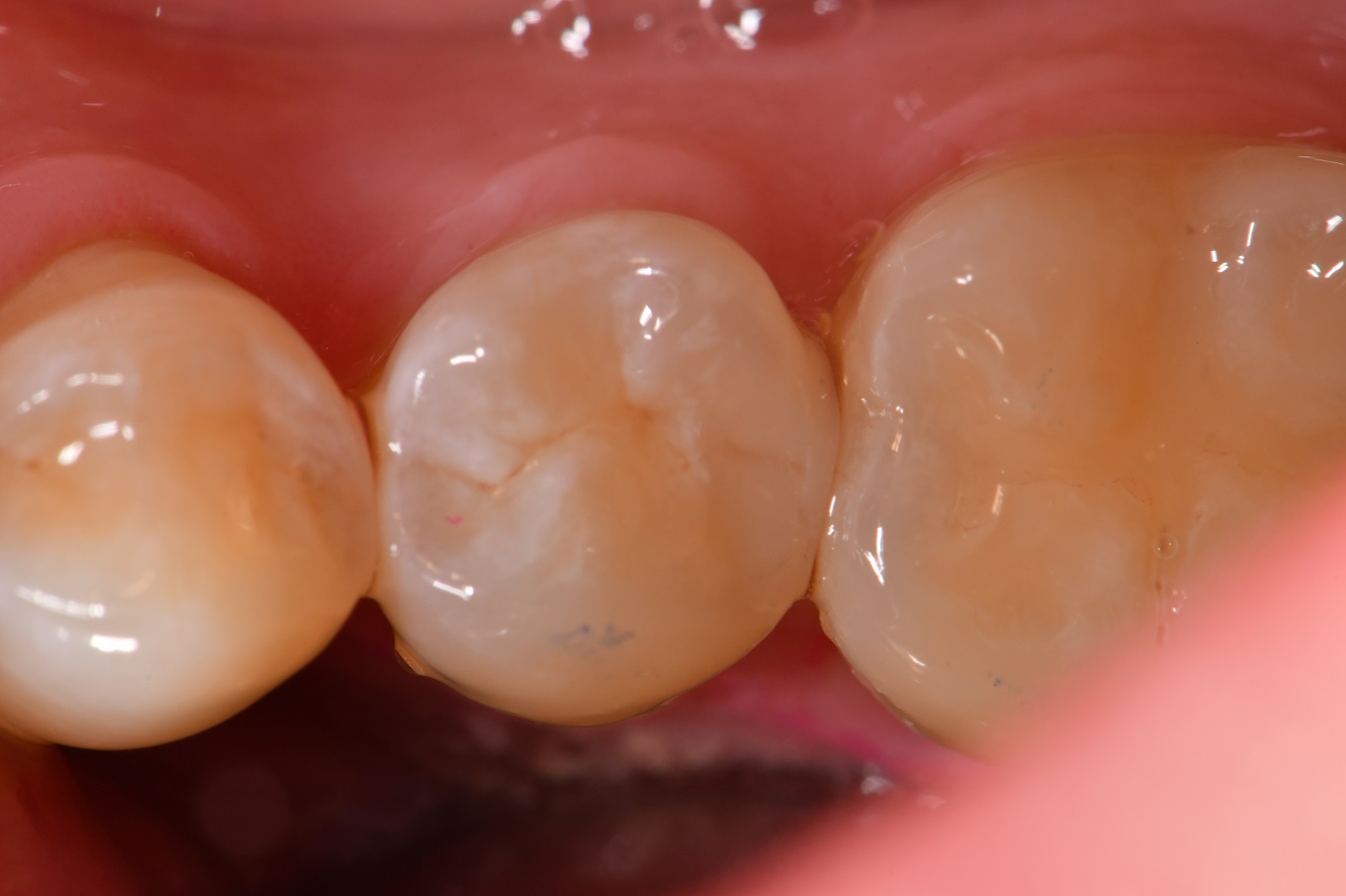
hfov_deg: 13.1
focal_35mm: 157
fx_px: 5867
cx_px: 673
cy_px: 448
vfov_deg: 8.7
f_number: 32
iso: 200
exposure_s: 1/160
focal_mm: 105
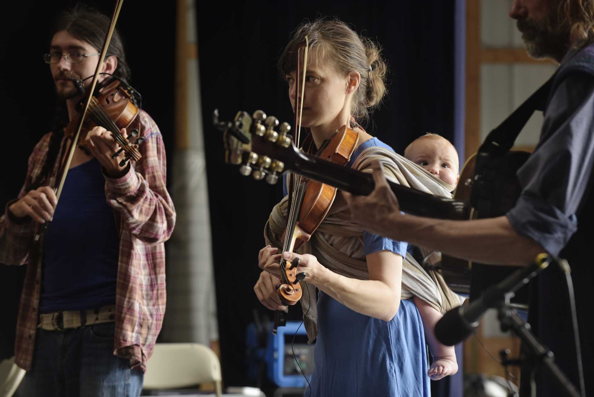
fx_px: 2311
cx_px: 297
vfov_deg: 9.8
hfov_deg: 14.6
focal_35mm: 140
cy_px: 198
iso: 800
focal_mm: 140
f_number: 3.2
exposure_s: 1/125
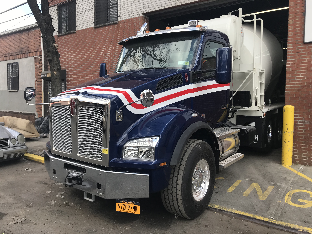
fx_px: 252
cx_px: 156
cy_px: 117
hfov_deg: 63.4
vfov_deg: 49.7
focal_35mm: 28
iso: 20
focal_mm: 3.99
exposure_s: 1/584
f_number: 1.8
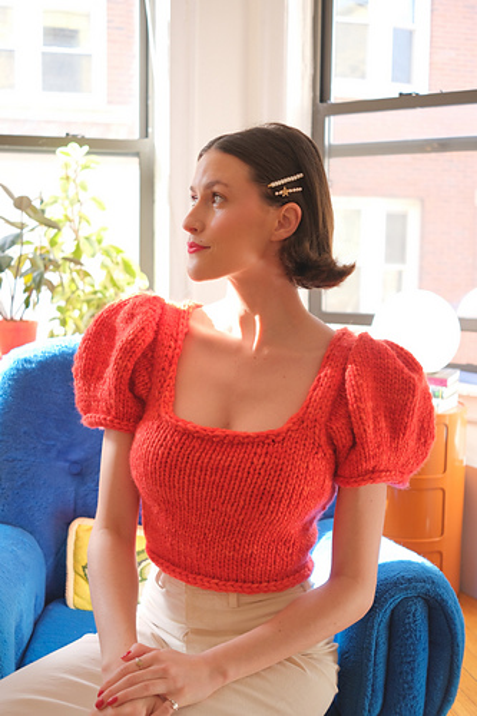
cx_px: 238
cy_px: 358
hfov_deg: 32.6
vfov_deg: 47.4
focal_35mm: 41
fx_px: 815
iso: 500
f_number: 2.8
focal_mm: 27
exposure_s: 1/100
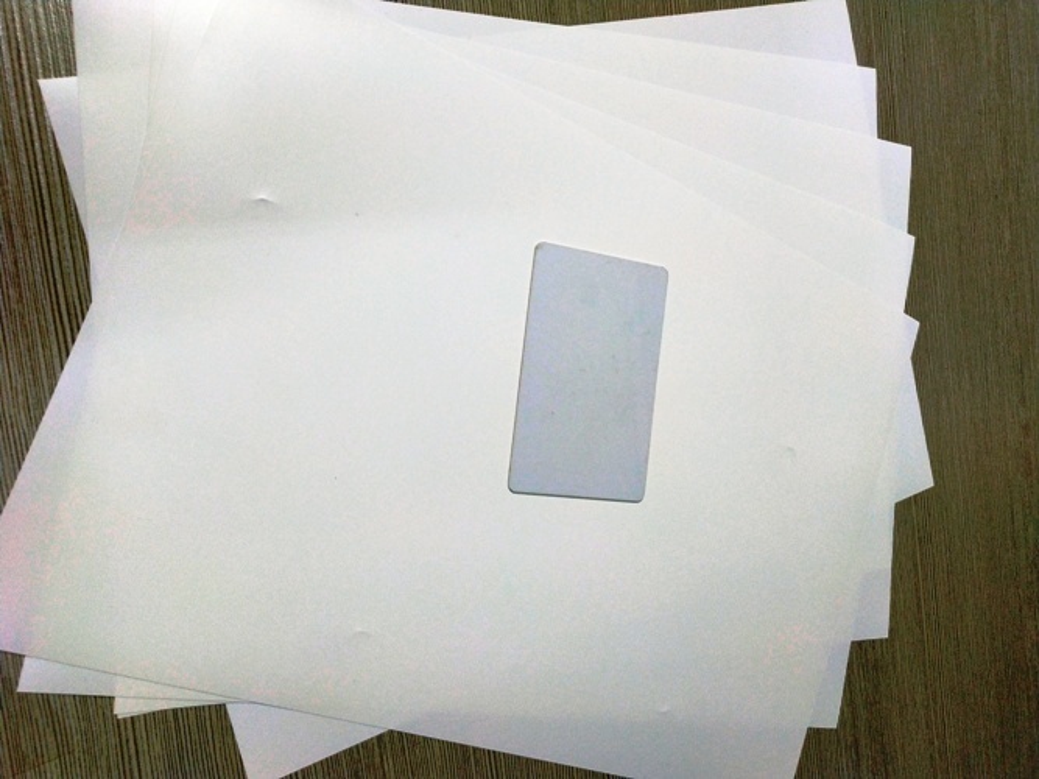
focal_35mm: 30
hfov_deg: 60.0
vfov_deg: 46.8
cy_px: 390
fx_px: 900
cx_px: 520
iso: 97
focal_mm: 3.95
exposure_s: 1/100
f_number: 1.8
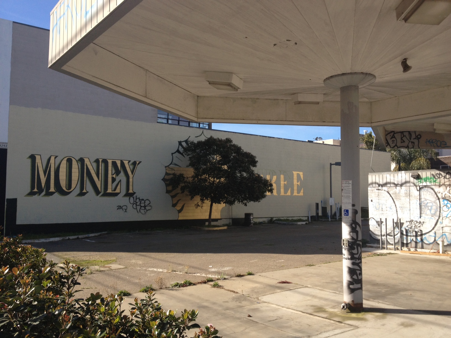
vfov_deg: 40.7
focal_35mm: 35
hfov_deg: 52.6
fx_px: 456
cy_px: 169
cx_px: 226
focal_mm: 4.28
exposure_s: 1/1004
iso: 64
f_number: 2.4
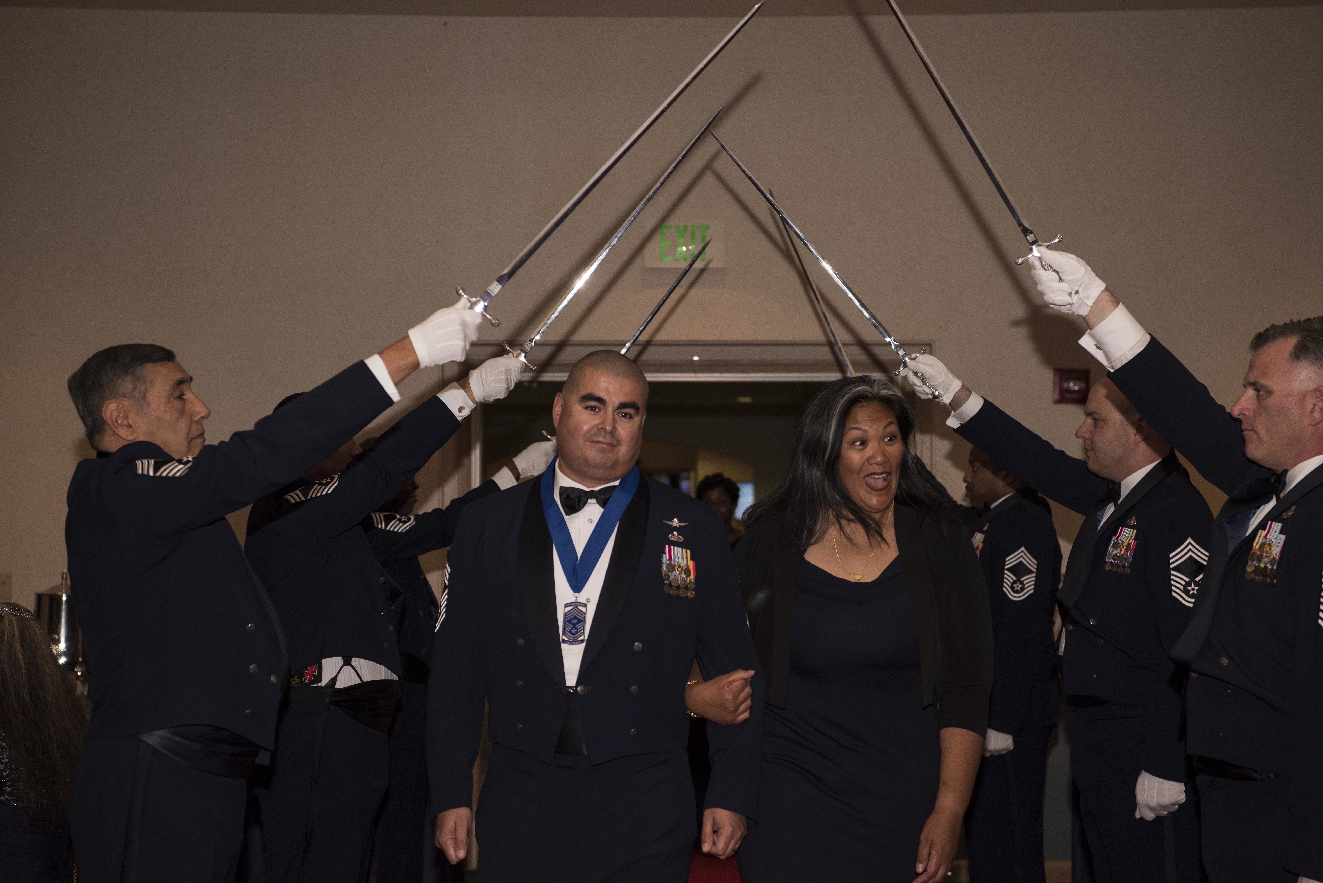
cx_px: 662
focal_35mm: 70
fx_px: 2573
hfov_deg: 28.8
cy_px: 442
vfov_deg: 19.5
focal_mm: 70
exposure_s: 1/250
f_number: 4
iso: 640
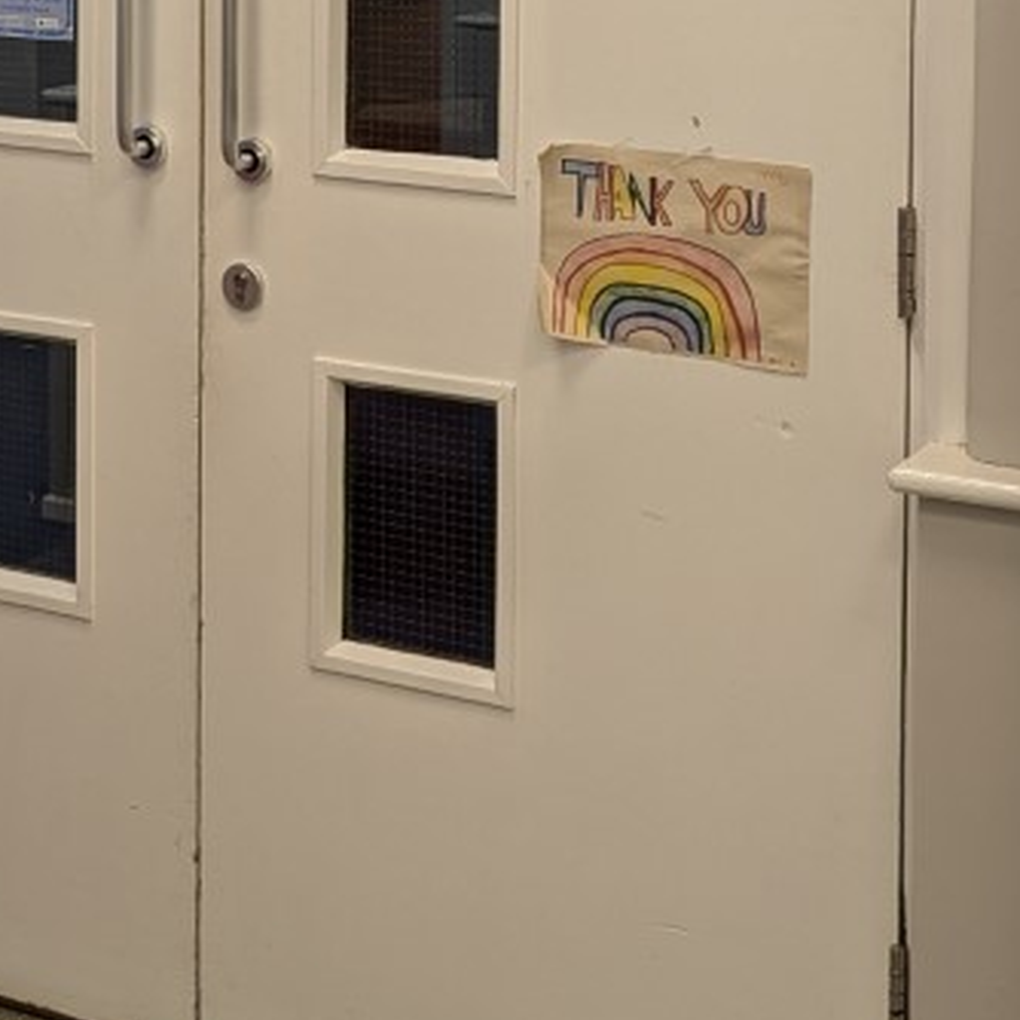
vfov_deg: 21.6
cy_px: -101
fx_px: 2534
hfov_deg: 22.5
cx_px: 240
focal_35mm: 76
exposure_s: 1/50
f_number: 1.85
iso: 63
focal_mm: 6.81
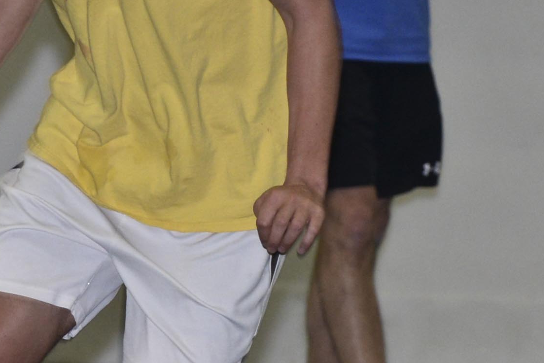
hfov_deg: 1.9
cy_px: 157
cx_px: 281
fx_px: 16250
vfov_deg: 1.3
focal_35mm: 1075
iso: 1000
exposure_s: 1/100
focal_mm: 200
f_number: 5.6
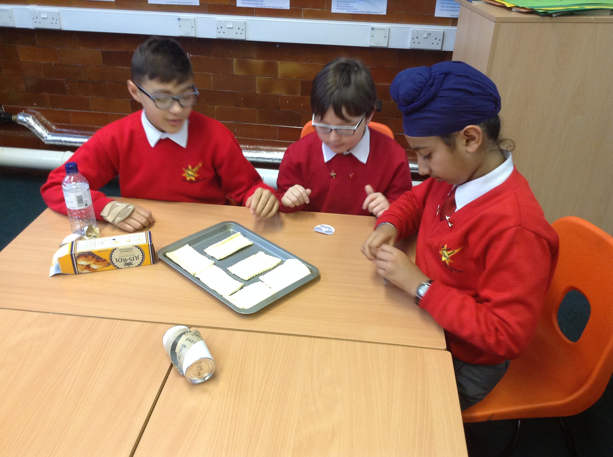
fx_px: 584
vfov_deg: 42.8
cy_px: 228
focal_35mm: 33
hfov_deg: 55.4
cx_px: 306
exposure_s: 1/24
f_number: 2.4
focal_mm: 3.3
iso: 100
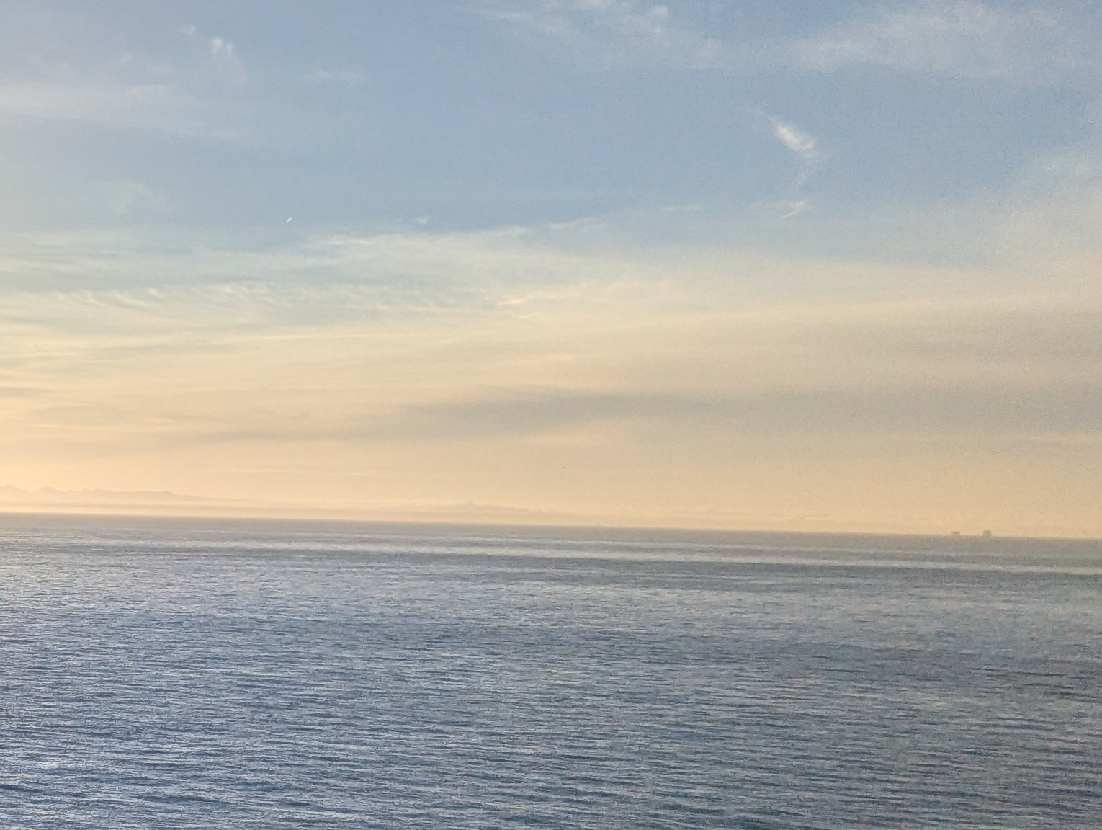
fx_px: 2040
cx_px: -87
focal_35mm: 64
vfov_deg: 22.4
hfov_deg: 27.8
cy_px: 746
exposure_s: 1/18868
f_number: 1.85
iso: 54
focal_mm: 6.81
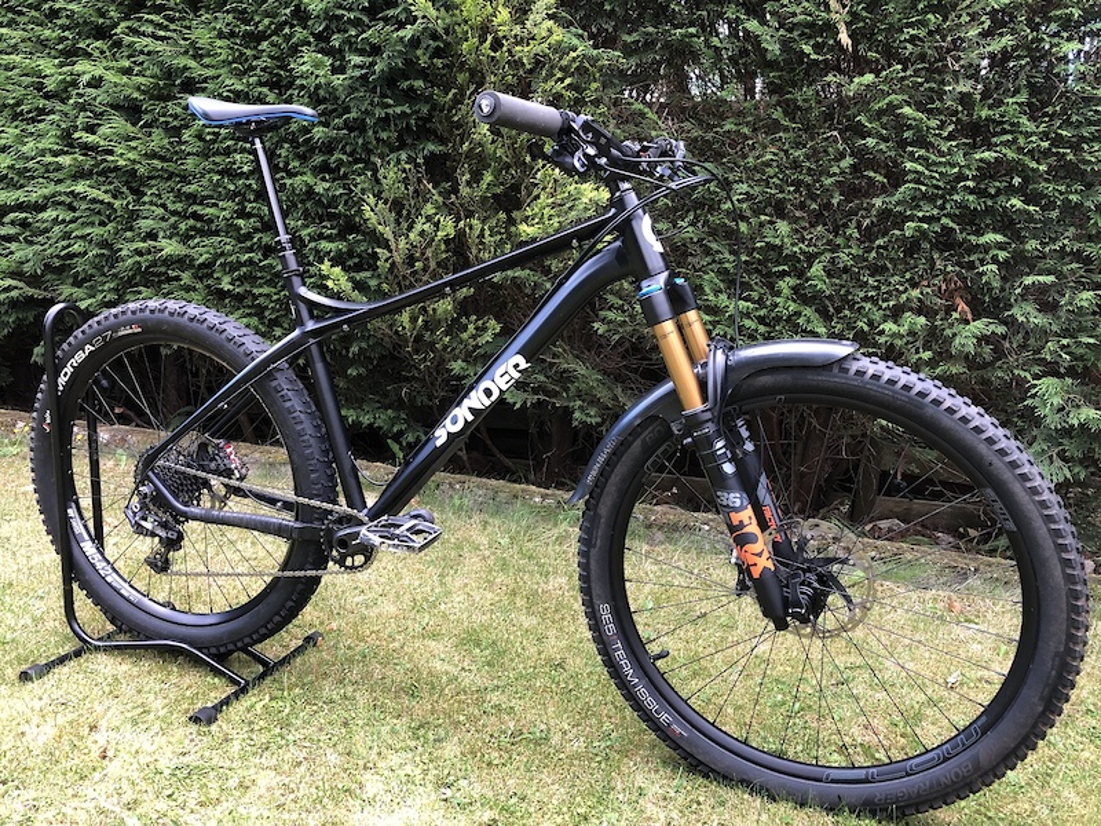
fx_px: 891
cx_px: 550
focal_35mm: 28
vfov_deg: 49.7
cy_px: 413
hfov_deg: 63.4
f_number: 1.8
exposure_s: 1/30
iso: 40
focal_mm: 3.99
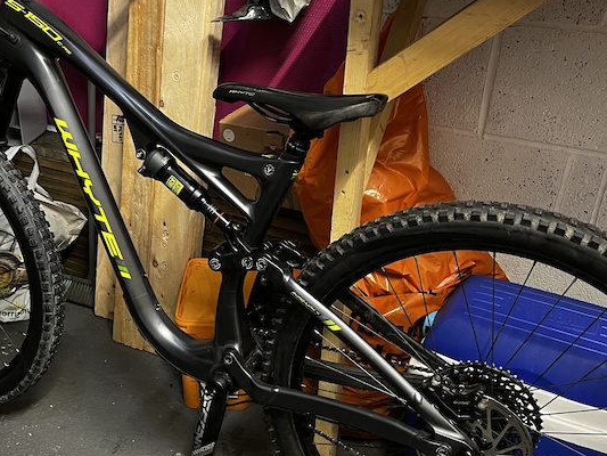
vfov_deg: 36.8
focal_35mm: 39
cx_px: 260
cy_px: 245
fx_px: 684
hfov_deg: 47.7
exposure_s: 1/25
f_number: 1.6
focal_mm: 5.1
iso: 500
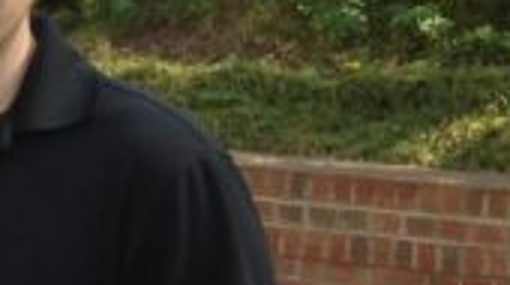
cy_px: 234
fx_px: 2930
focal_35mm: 217
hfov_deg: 8.7
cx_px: -840
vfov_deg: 5.6
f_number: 2.4
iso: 50
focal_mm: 4.12
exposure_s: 1/241
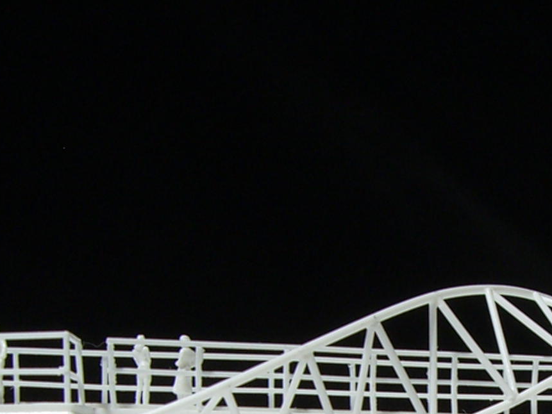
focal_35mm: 113
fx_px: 1802
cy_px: 533
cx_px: 575
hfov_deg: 17.0
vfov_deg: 12.7
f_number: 4.3
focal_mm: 6.2
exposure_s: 1/200
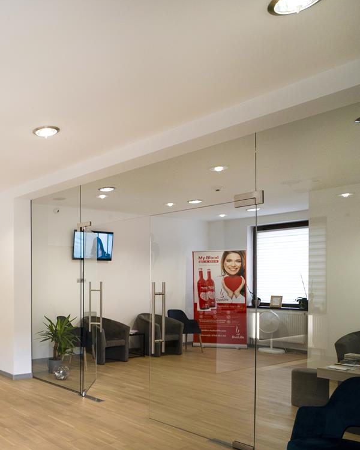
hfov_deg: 39.5
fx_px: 373
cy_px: 278
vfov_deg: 61.5
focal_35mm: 28
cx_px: -58
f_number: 2.8
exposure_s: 1/125
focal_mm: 14
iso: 400
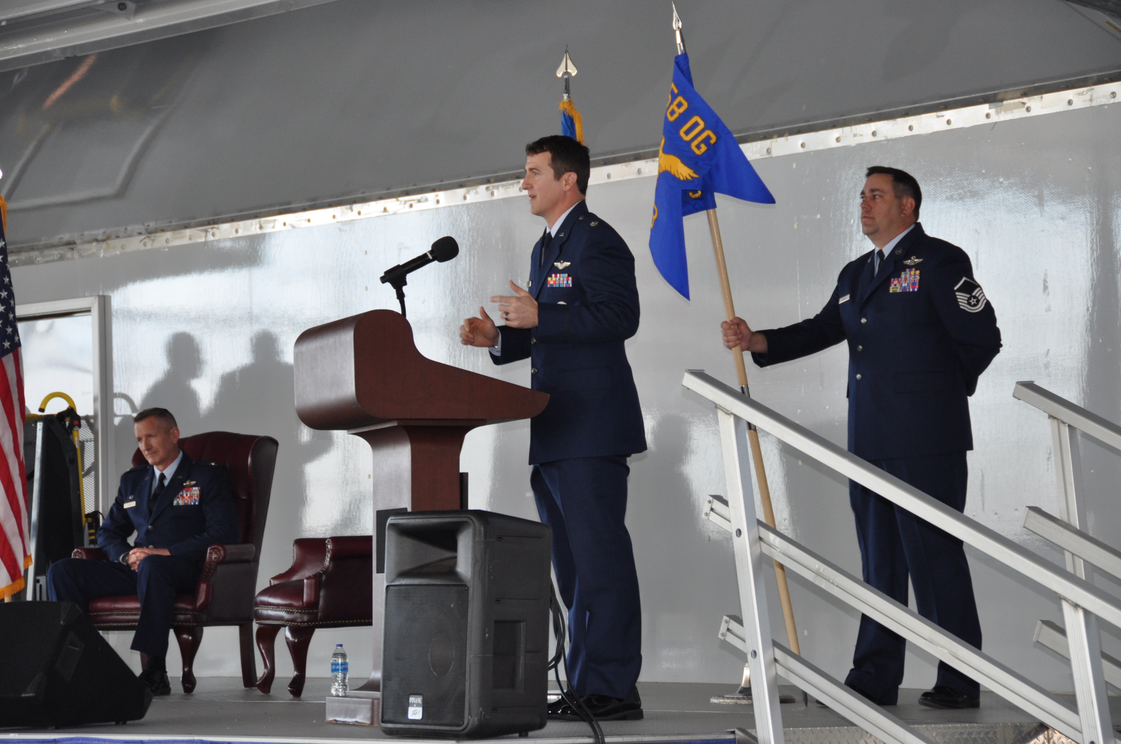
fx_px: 3499
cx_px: 560
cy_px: 372
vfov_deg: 12.1
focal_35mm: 112
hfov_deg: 18.2
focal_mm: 75
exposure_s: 1/125
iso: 640
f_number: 5
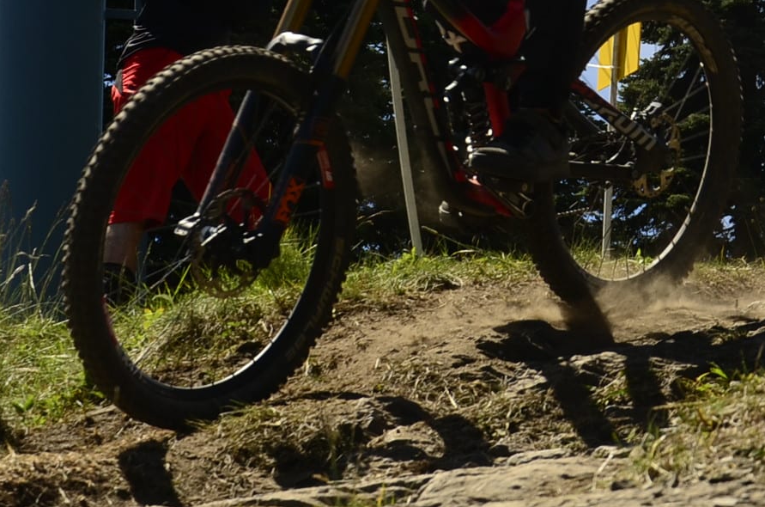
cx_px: 465
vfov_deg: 8.2
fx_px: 3520
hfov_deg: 12.4
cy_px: 68
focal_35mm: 166
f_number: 7.1
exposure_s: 1/1250
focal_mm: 40
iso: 320
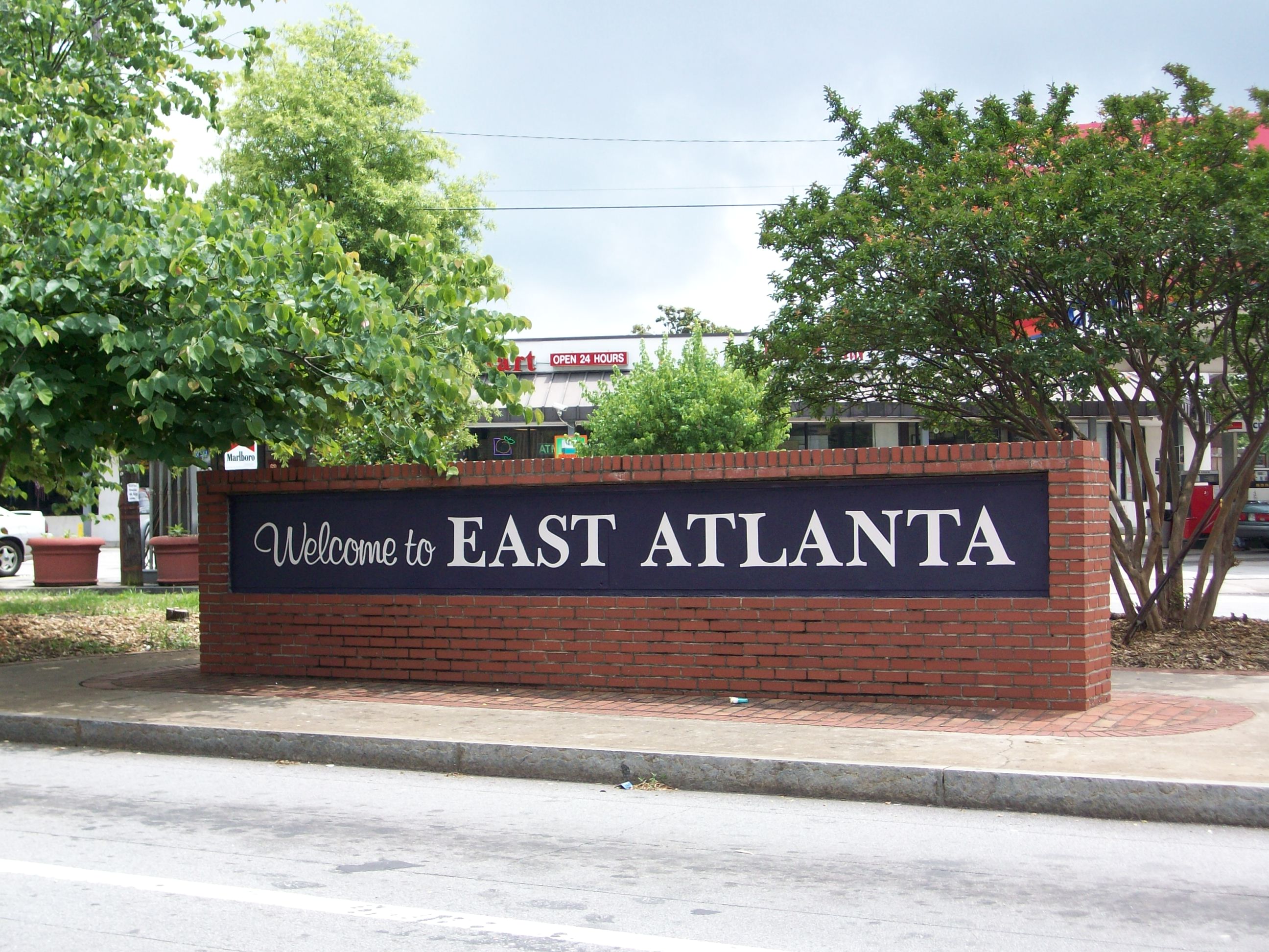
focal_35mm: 53
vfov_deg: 27.5
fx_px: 1943
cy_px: 476
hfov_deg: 36.2
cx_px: 634
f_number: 3.6
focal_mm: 8.8
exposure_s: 1/368
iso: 64
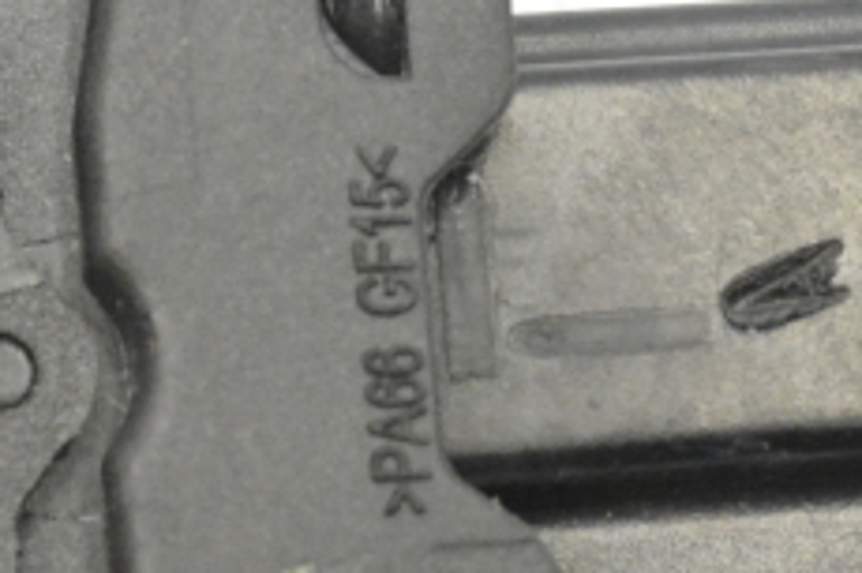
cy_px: 457
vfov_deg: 4.3
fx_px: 7680
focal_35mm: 321
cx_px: 345
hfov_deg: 6.4
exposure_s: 1/320
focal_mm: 48
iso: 6400
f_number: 9
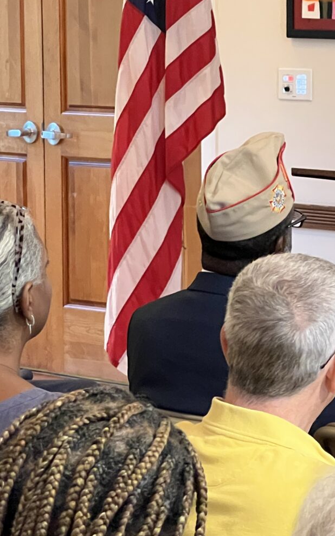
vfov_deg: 12.4
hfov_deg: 7.7
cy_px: 158
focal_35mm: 169
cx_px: 390
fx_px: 2469
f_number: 2.8
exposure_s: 1/60
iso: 640
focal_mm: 9
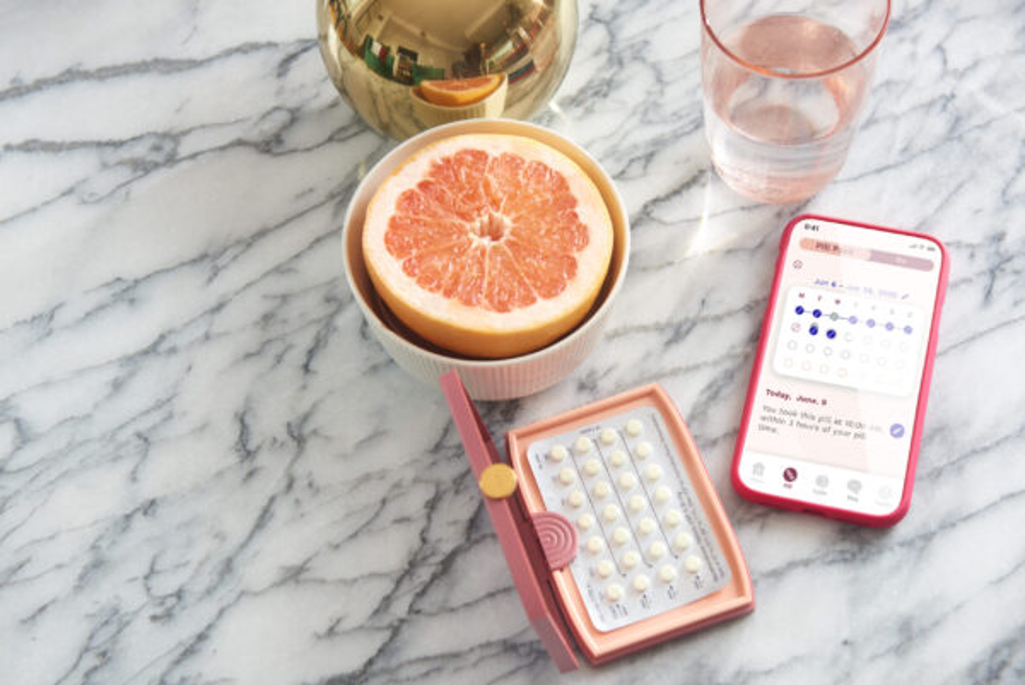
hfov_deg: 28.8
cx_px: 512
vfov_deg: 19.5
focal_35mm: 70
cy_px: 342
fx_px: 1994
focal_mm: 70
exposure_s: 1/25
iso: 125
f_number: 4.5
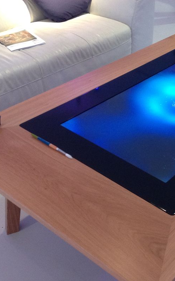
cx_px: 157
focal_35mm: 56
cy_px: 158
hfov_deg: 22.6
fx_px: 427
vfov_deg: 36.2
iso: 250
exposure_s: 1/15
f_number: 2.4
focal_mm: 4.28
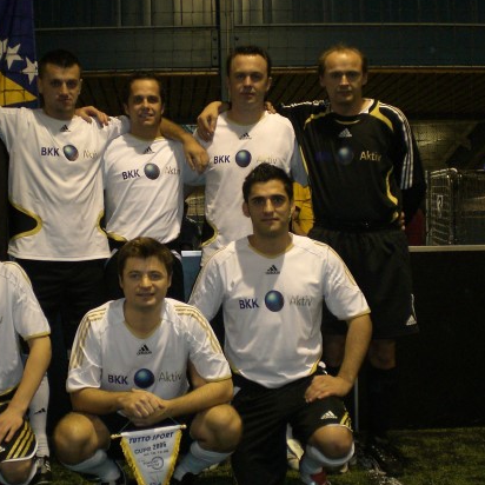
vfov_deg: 32.2
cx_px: 141
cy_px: 251
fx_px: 840
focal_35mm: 53
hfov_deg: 31.8
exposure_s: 1/30
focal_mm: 6.3
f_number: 3.1
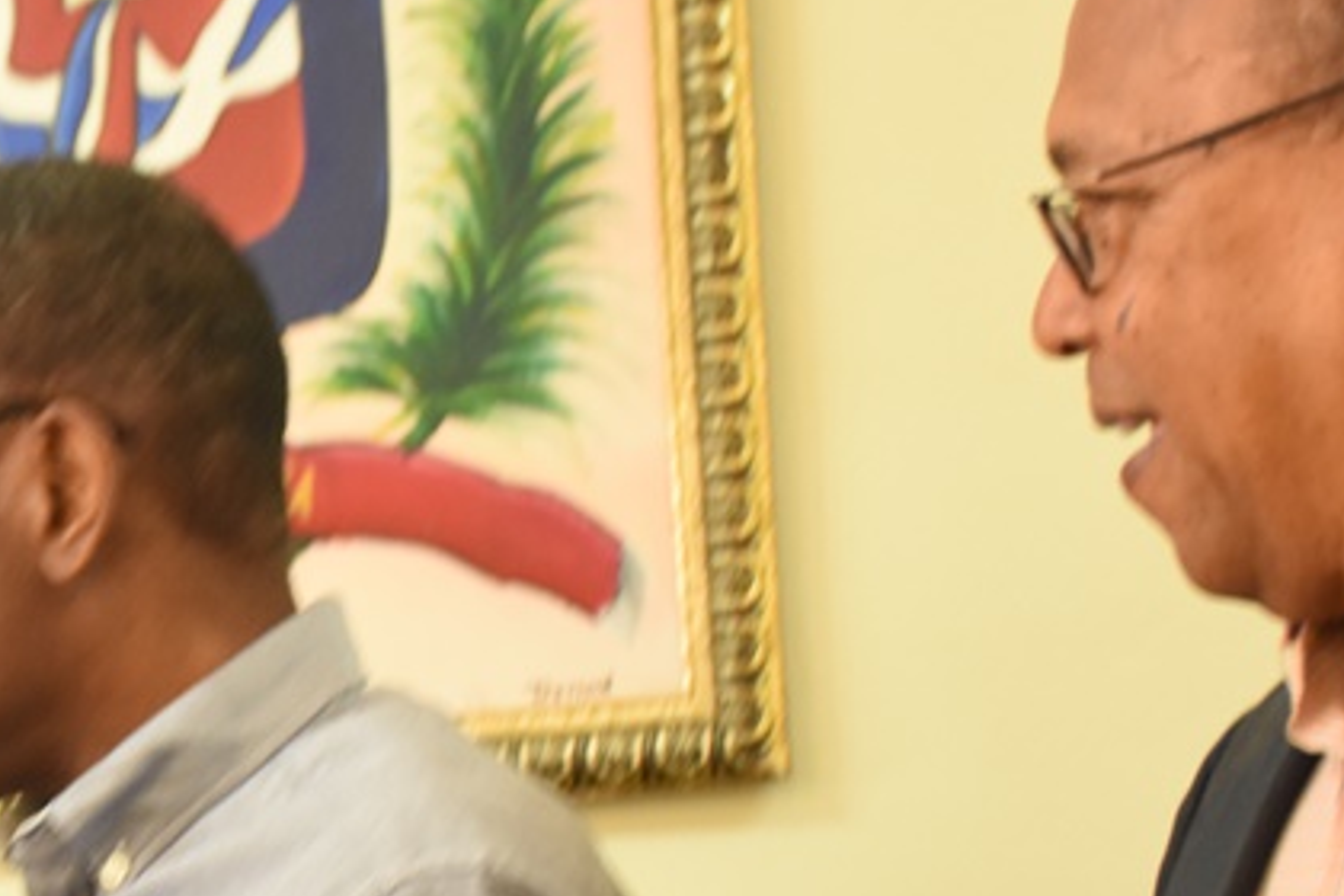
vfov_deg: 9.1
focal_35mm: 150
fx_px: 5600
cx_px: -234
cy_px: 914
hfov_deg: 13.3
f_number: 4.5
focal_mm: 42
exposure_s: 1/50
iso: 1600
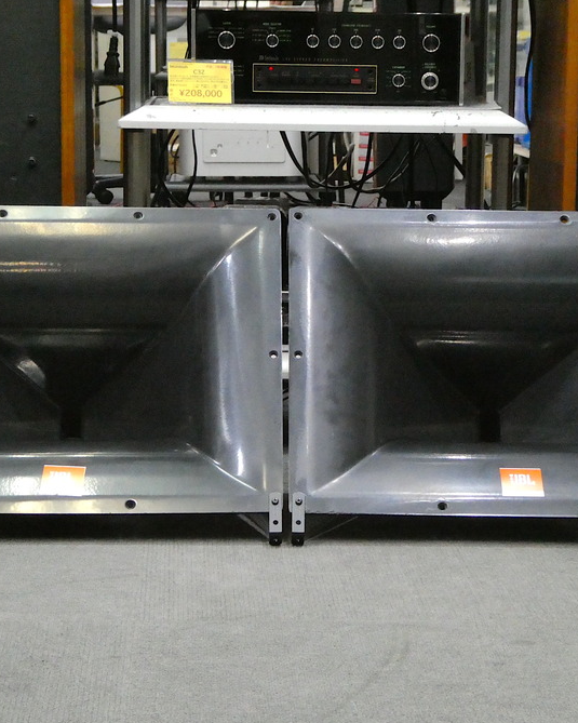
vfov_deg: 19.6
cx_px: 282
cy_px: 374
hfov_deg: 15.7
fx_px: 2096
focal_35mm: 98
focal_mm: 12.5
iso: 1600
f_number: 4.5
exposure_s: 1/50
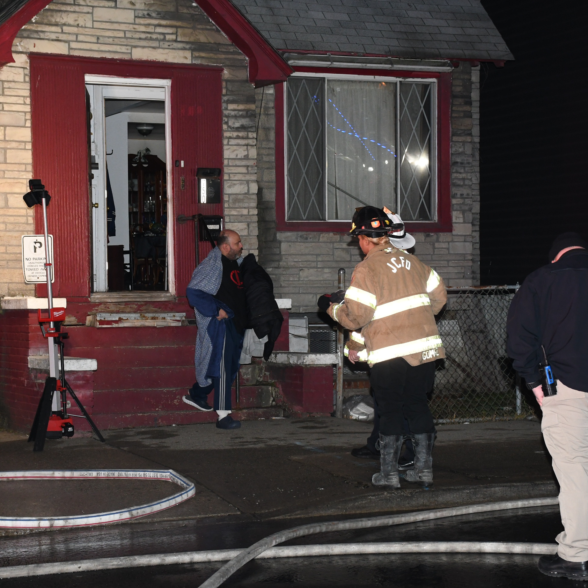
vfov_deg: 22.5
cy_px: 294
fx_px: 1480
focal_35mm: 77
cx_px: 218
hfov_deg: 22.4
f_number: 8
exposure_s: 1/60
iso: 1250
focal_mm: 40
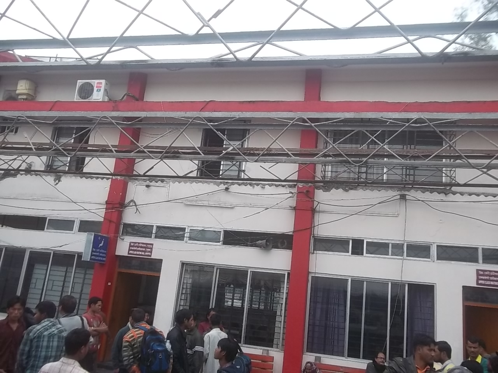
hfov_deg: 56.8
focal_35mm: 32
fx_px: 460
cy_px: 186
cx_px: 249
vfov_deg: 44.2
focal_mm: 5.7
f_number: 2.9
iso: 111
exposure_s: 1/500
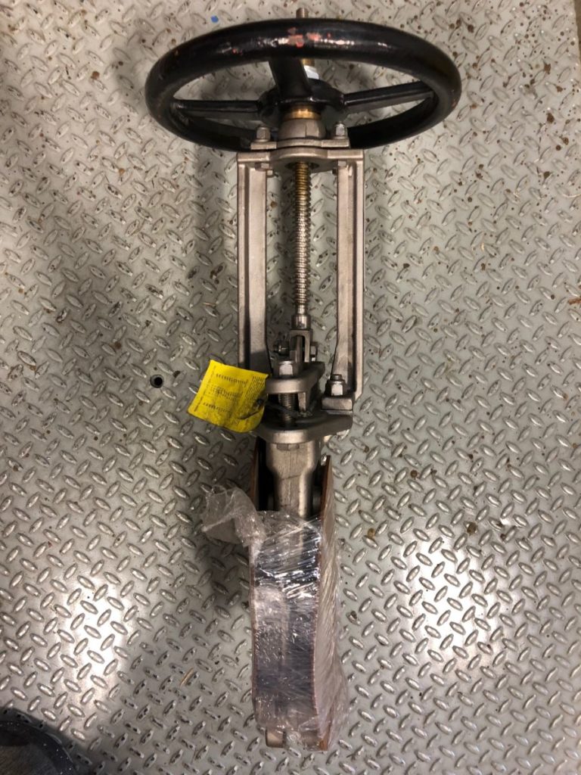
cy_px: 388
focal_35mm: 28
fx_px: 627
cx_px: 290
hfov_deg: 49.7
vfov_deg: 63.4
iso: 40
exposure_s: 1/15
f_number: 1.8
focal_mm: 3.99
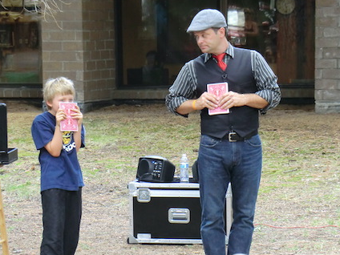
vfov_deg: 7.5
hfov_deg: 10.0
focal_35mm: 198
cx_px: 168
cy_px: 145
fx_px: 1945
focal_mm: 30.1
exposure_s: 1/100
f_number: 4.8
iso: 400
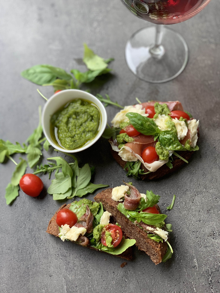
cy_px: 146
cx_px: 110
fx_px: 441
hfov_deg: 28.0
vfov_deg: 36.8
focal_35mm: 52
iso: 40
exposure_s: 1/122
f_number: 2.4
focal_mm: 6
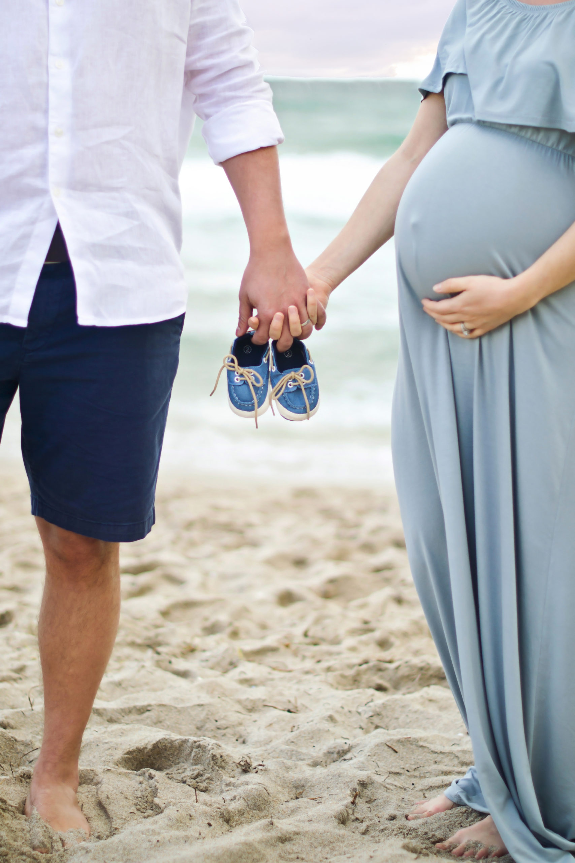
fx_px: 1796
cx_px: 288
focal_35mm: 75
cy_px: 432
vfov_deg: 27.0
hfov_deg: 18.2
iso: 200
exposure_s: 1/1600
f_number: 1.4
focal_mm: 50
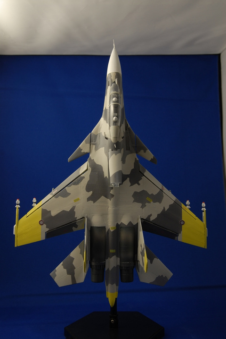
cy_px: 170
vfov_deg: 47.9
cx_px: 113
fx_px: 381
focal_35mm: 40
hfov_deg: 33.1
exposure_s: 1/4
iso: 100
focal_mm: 27
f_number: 7.1
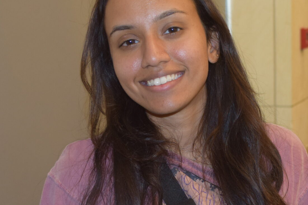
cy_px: 134
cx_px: 184
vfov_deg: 15.0
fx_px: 778
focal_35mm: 91
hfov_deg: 22.4
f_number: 4.2
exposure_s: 1/80
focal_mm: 26
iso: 800
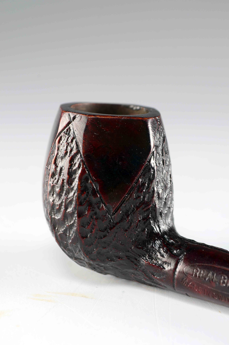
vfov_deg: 26.0
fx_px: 748
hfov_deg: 17.4
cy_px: 172
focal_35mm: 78
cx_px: 114
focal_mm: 52
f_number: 10
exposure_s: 1/80
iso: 100
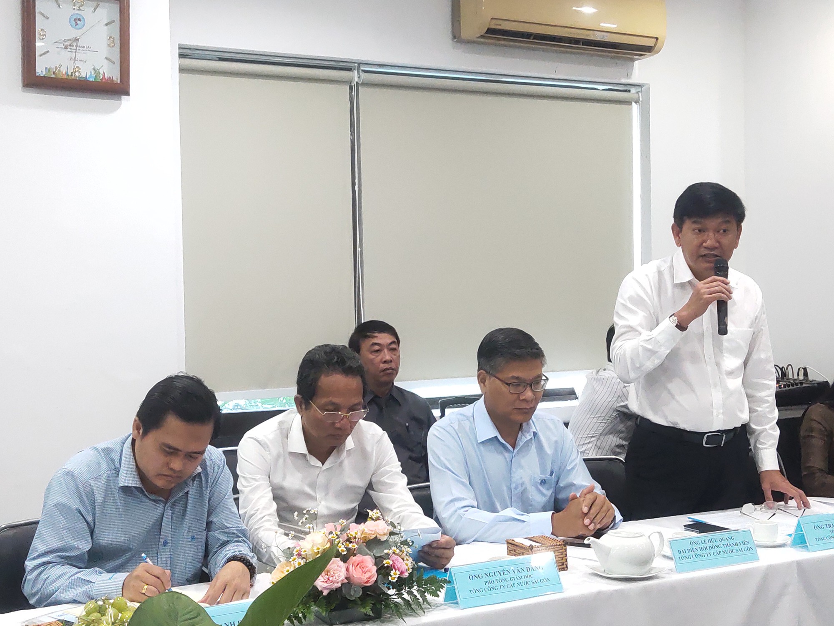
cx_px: 417
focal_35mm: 25
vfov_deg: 54.9
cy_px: 313
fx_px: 602
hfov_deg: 69.4
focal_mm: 4.71
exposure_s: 1/100
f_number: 1.7
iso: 266
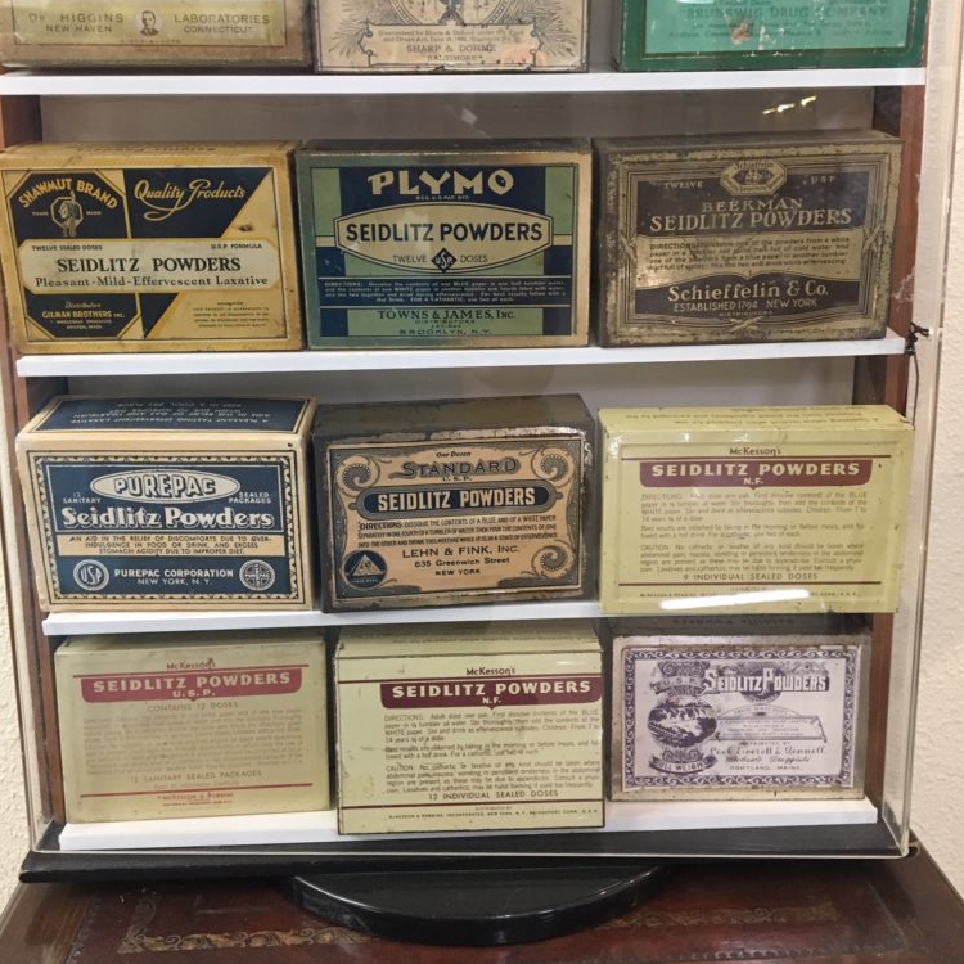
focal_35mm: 35
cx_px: 474
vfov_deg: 46.9
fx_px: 1103
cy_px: 380
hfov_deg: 47.2
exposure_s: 1/30
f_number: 2.2
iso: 125
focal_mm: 4.15
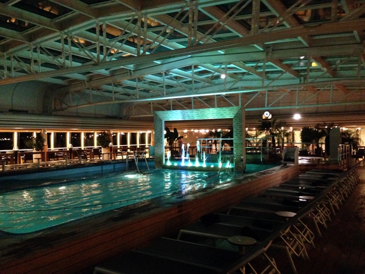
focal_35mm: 33
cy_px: 137
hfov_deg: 55.4
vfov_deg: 42.9
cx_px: 182
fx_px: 348
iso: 800
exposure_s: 1/15
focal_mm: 4.12
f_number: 2.4
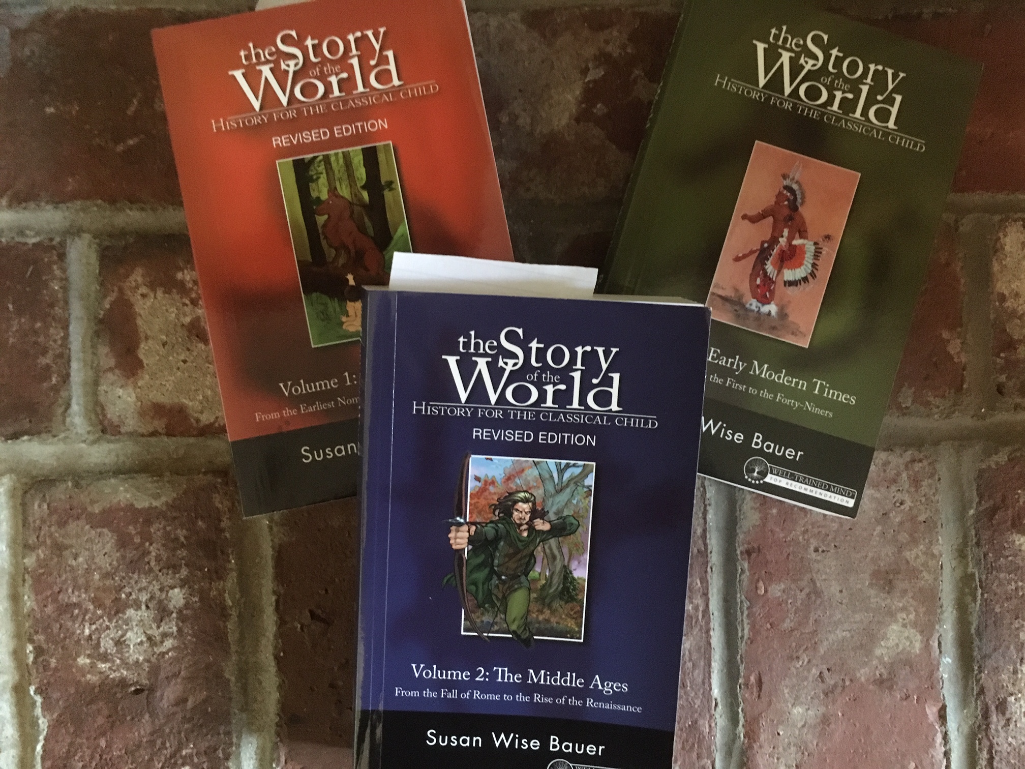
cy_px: 384
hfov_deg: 61.7
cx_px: 512
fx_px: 859
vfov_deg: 48.2
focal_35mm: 29
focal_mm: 4.15
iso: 640
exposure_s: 1/15
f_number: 2.2
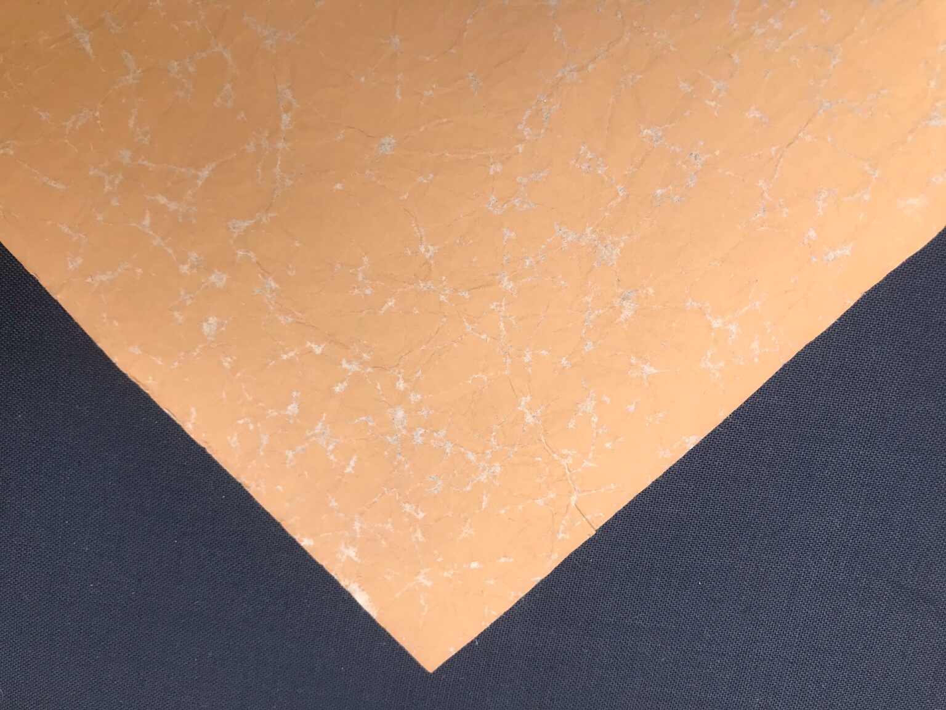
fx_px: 765
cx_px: 473
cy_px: 355
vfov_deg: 49.7
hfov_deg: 63.4
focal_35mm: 28
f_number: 1.8
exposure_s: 1/479
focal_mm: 3.99
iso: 20
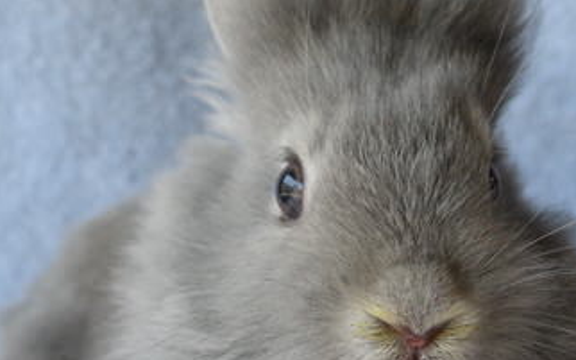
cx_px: 165
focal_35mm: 82
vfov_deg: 15.8
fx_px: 1287
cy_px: 269
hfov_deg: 25.0
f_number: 5.6
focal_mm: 18
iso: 800
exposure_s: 1/400
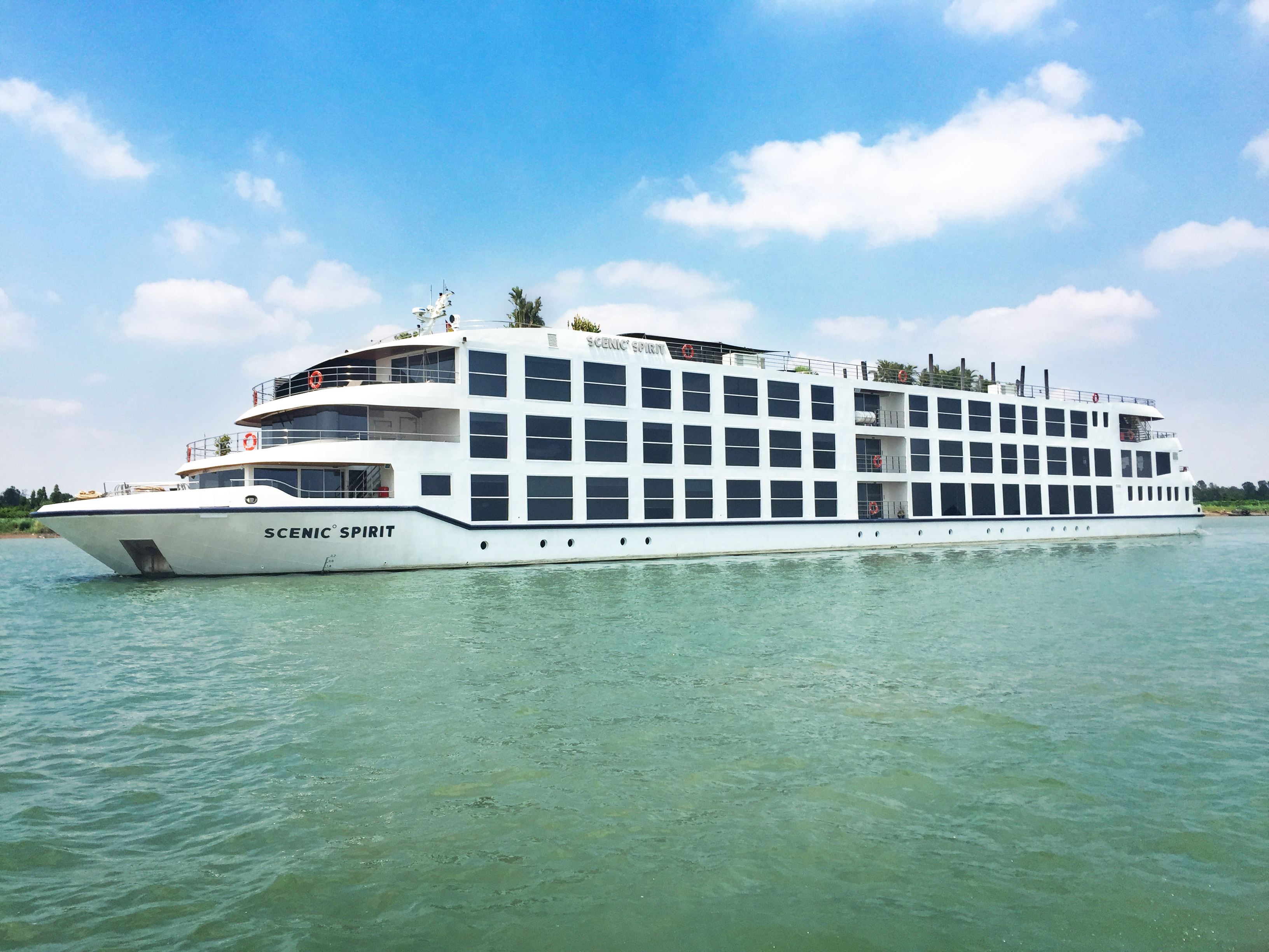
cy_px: 476
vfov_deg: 48.2
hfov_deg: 61.7
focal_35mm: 29
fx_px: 1063
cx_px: 634
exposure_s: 1/3049
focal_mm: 4.15
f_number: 2.2
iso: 32
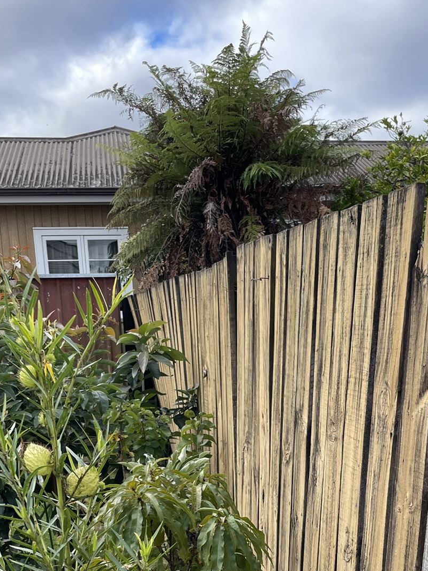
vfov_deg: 36.7
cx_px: 269
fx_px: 824
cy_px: 467
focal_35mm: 50
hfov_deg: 29.0
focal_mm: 4.2
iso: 32
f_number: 1.6
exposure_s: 1/1052
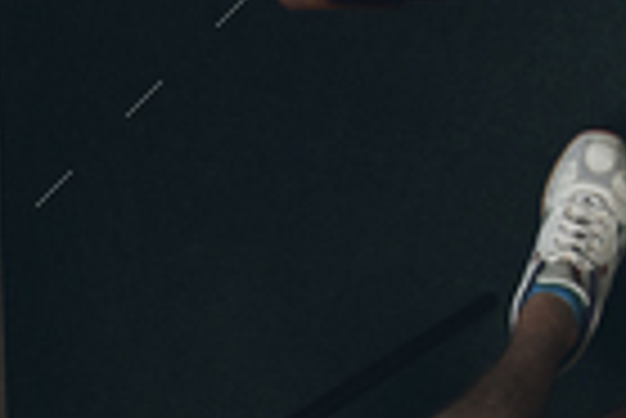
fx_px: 1480
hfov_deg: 18.3
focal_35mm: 85
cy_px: -49
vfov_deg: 15.6
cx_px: 1157
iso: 100
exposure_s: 1/60
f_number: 1.8
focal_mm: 20
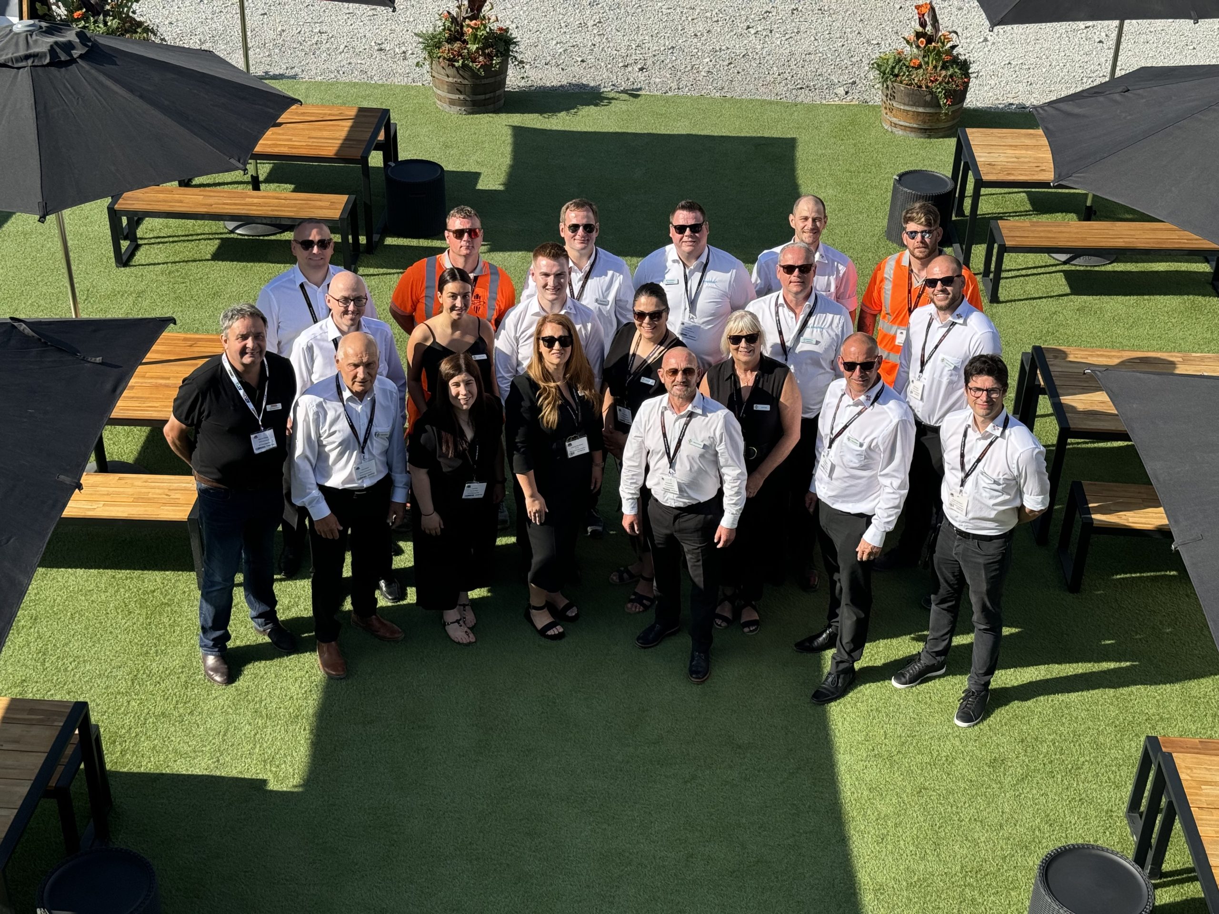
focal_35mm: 48
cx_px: 610
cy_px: 457
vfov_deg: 30.3
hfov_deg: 39.7
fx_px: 1690
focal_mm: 6.76
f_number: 1.78
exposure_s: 1/3610
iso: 64
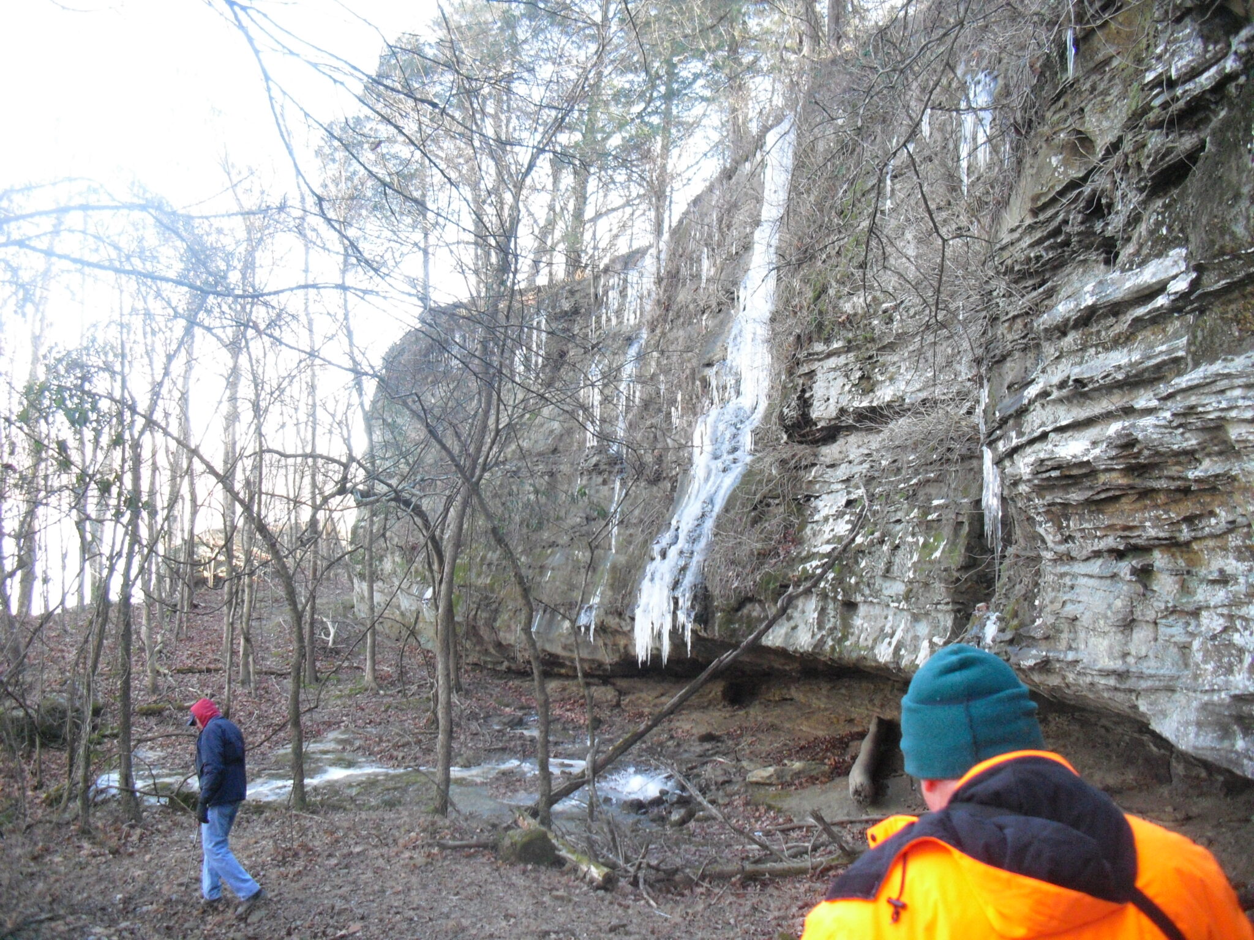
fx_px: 1304
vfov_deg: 39.7
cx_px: 627
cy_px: 470
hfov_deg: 51.4
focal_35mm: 36
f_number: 3.1
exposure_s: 1/125
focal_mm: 6.3
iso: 400
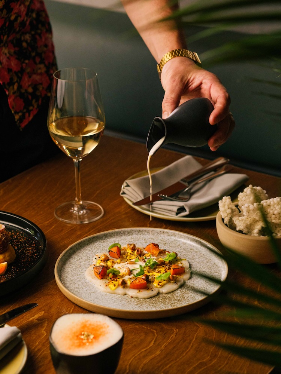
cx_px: 140
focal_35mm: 90
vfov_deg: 21.8
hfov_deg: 16.4
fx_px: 974
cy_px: 187
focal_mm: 45
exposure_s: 1/125
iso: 1600
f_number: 3.5
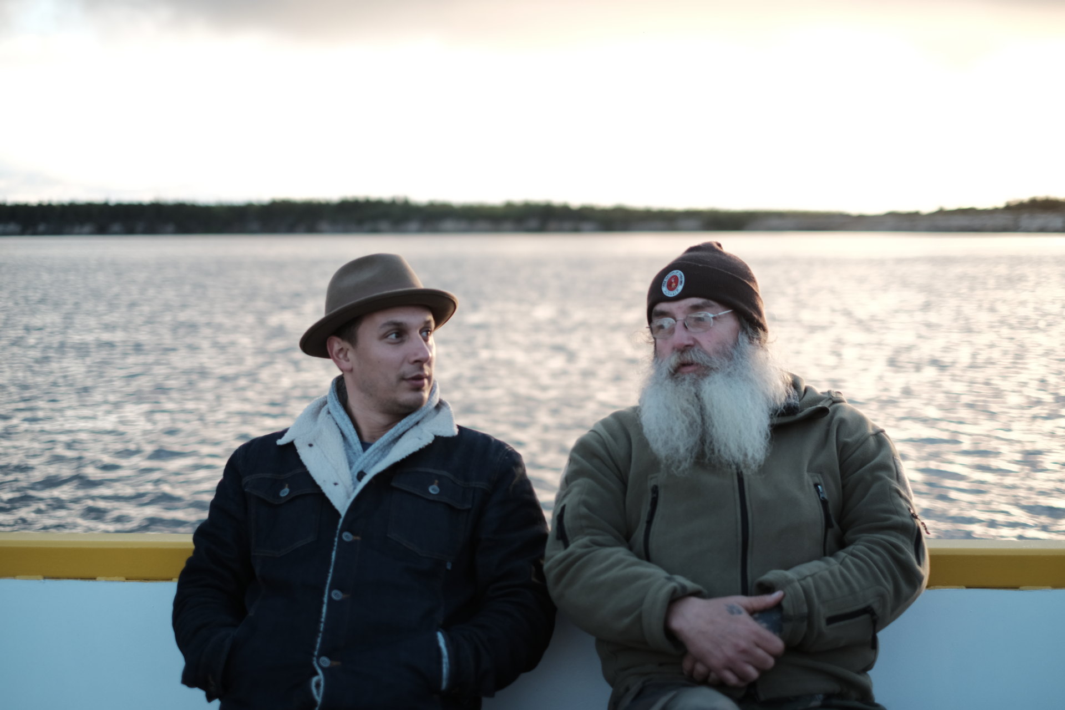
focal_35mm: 53
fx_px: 1568
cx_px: 532
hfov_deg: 37.5
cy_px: 355
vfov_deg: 25.5
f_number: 1.4
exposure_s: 1/1000
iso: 200
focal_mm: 35
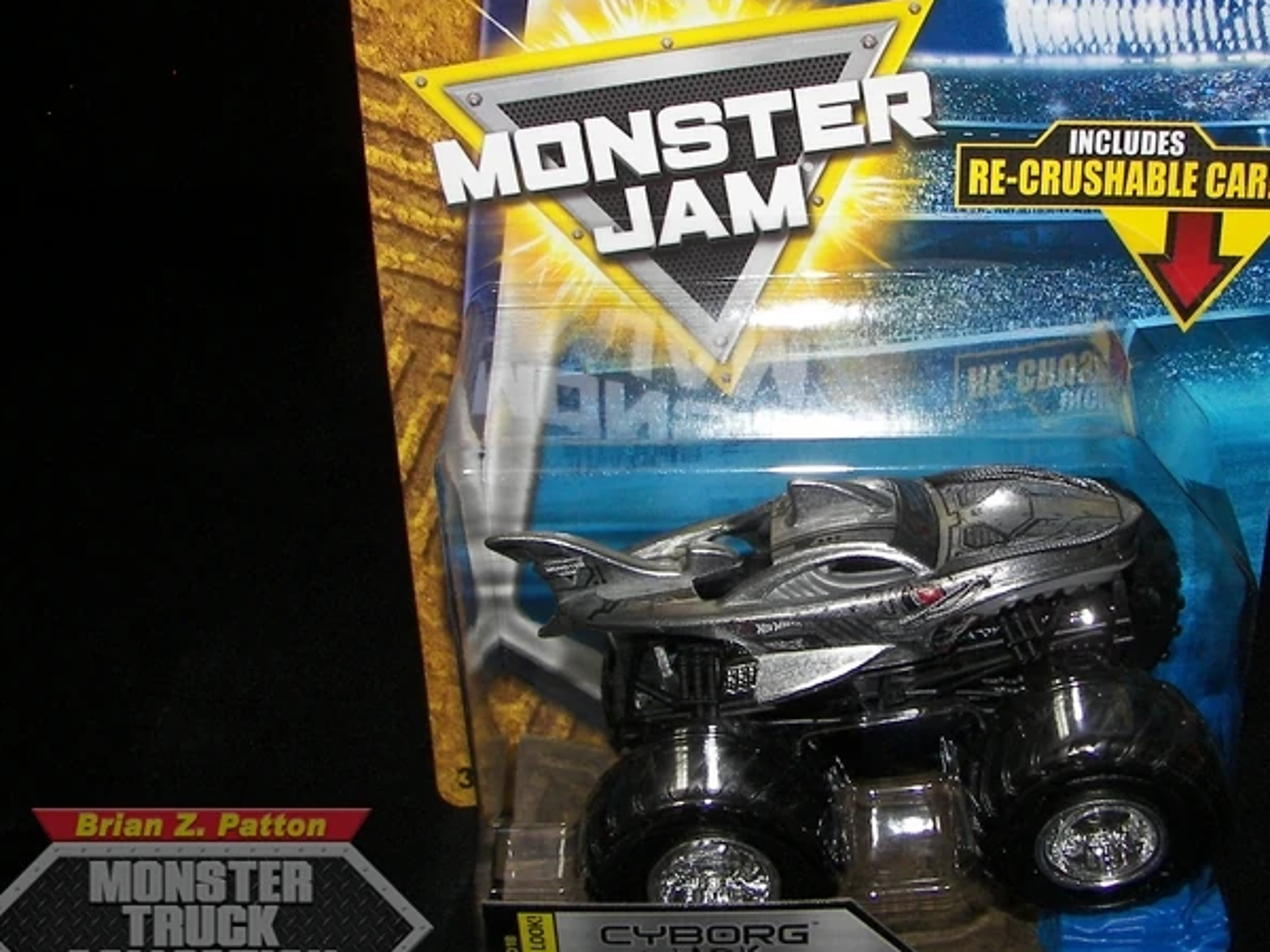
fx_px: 1761
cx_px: 815
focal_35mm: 48
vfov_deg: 30.2
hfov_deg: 39.3
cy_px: 413
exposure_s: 1/30
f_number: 2.8
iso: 100
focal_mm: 6
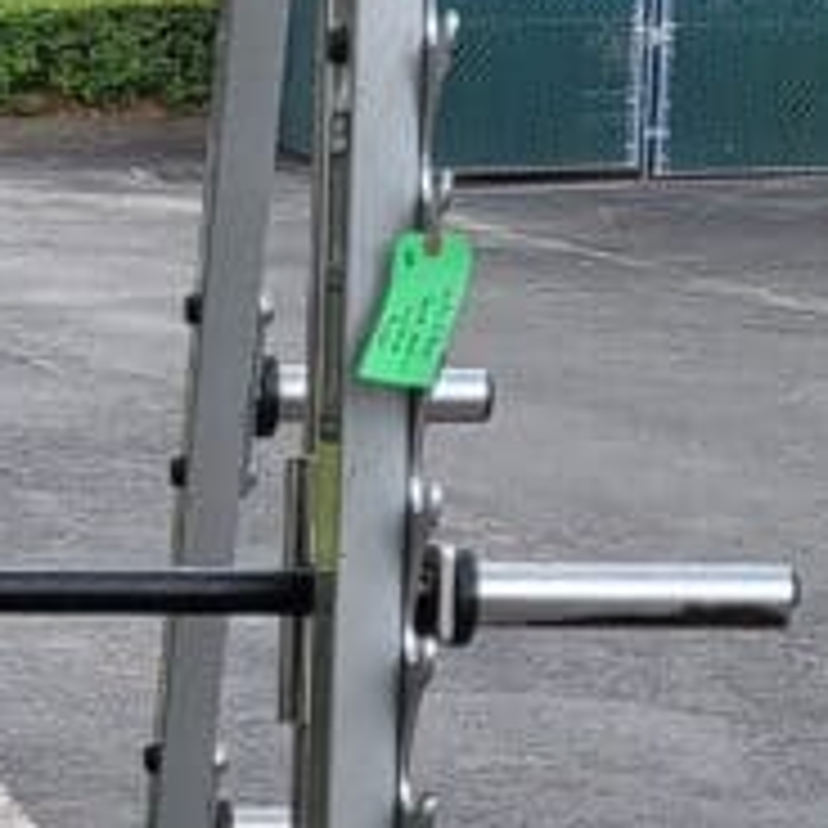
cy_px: 801
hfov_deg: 12.9
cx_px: -410
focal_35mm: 128
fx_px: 3464
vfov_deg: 13.5
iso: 50
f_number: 1.8
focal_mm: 4.25
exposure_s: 1/532
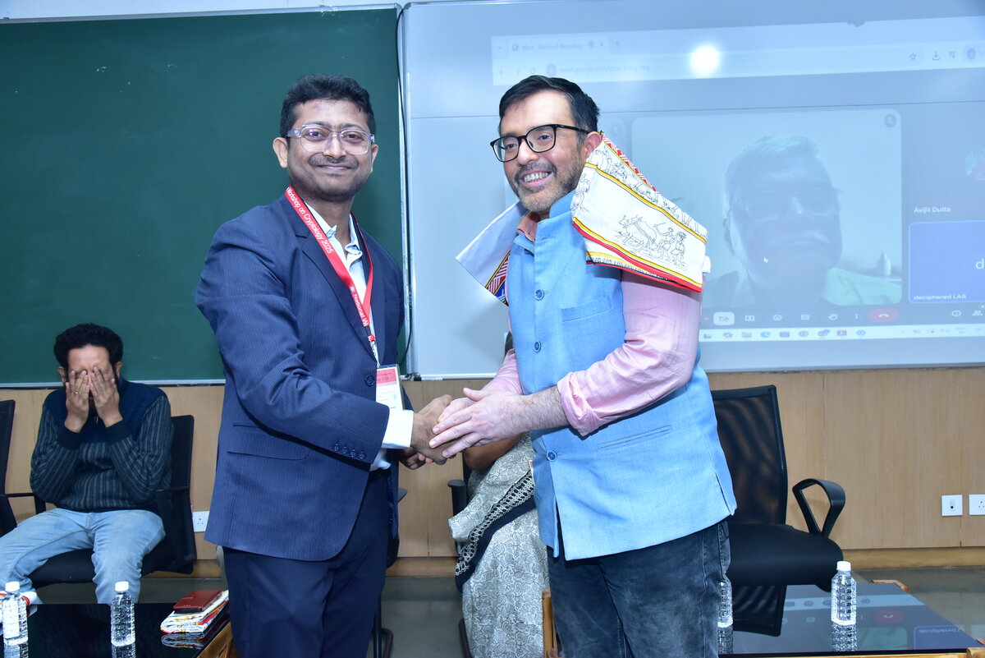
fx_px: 848
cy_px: 329
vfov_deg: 42.4
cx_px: 492
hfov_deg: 60.3
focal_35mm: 31
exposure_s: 1/125
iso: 1250
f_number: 7.1
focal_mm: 31
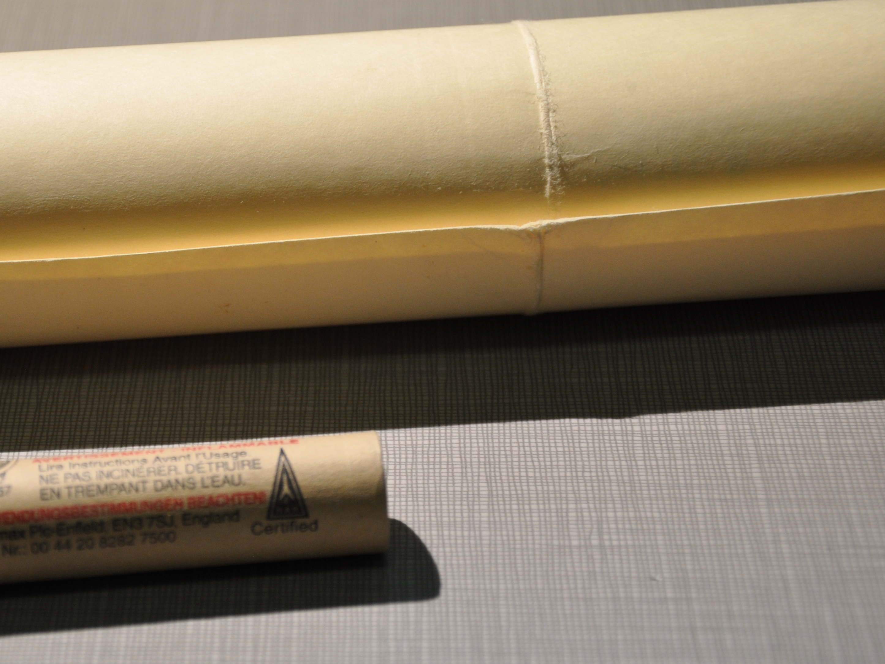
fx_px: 2735
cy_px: 348
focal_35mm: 107
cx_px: 230
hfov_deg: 18.3
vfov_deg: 13.8
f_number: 5
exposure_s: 1/25
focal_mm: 50
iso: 500
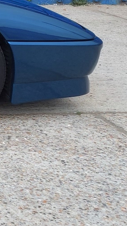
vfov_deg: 20.3
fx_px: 623
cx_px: -228
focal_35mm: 104
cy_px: 37
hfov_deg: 9.6
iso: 32
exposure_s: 1/100
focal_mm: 5.23
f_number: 1.8
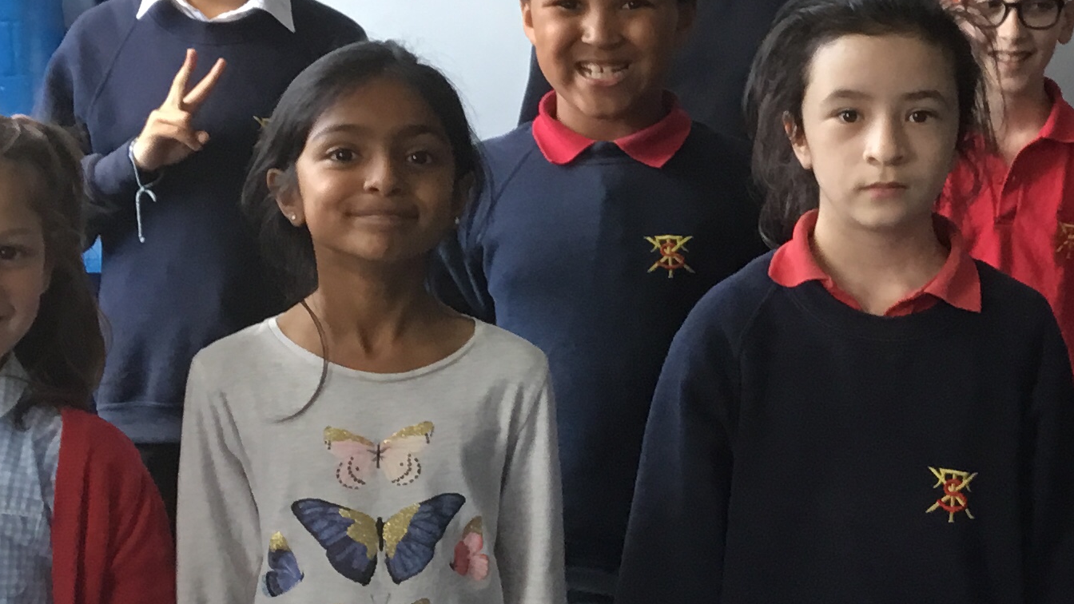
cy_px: 328
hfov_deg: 25.5
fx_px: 2335
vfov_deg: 14.7
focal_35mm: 82
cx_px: 825
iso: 80
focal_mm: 3.3
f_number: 2.4
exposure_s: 1/33
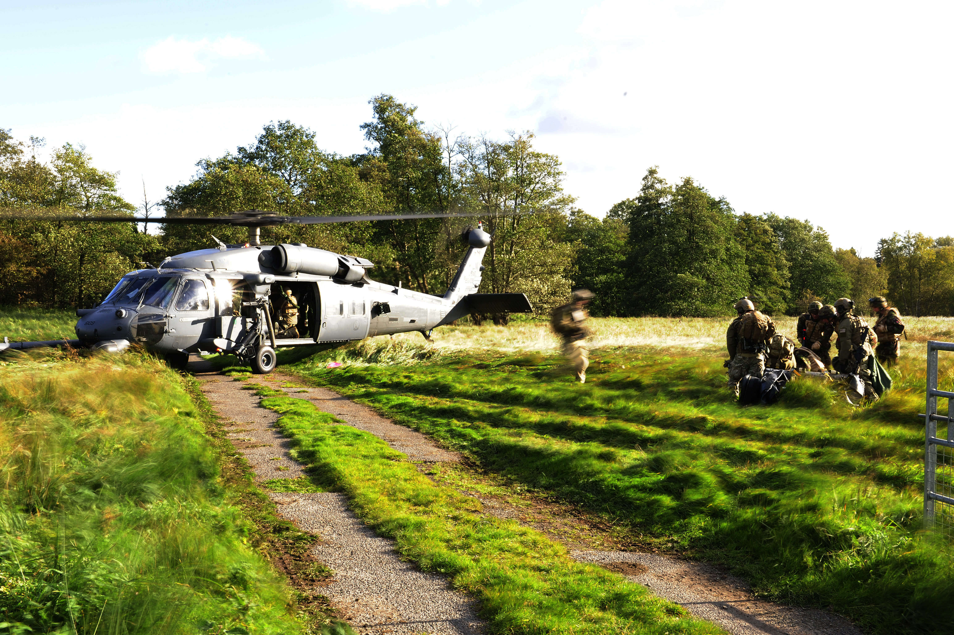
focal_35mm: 32
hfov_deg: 58.7
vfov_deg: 41.1
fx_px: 847
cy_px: 318
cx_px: 477
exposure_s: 1/6
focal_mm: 32
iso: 100
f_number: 22
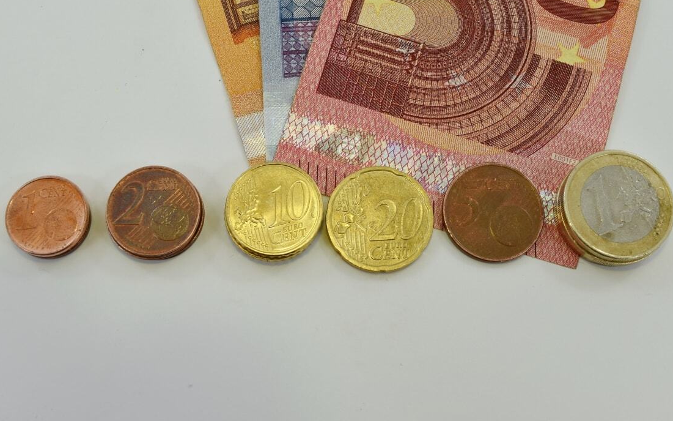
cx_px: 335
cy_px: 206
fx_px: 917
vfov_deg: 25.8
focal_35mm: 50
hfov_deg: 40.3
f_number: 16
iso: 100
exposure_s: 1/80
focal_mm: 30
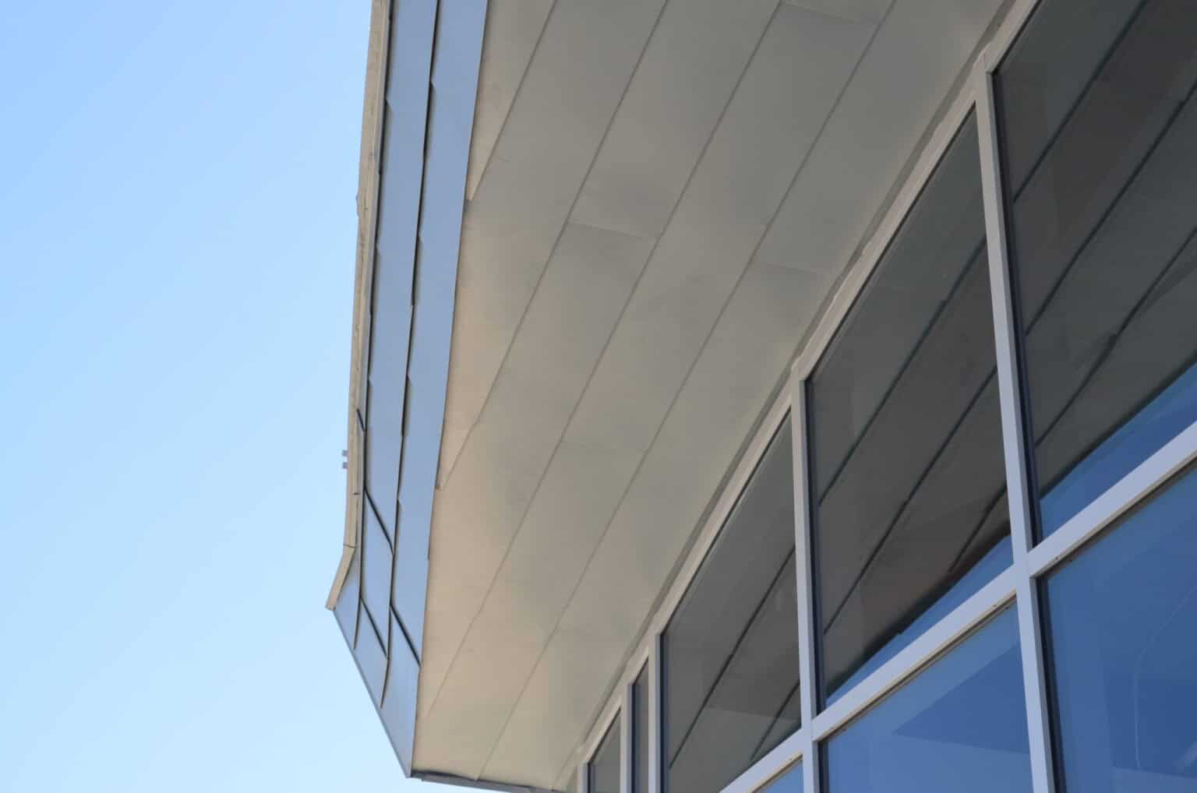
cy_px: 396
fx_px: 2240
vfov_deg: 20.1
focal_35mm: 68
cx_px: 598
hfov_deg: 29.9
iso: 180
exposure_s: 1/250
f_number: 8
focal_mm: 45
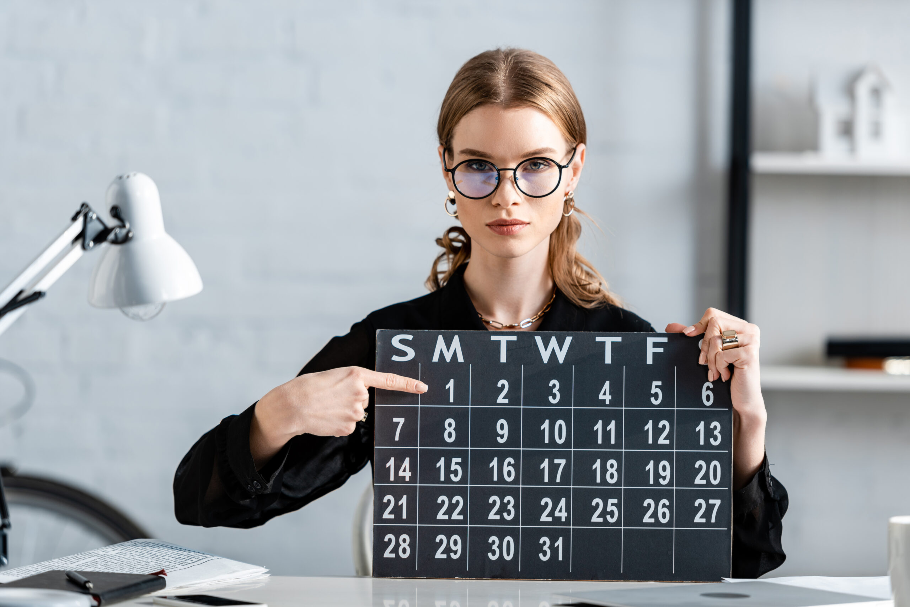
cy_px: 304
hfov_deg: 12.1
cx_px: 455
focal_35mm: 170
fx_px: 4299
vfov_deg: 8.1
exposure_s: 1/250
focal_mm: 170
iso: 64
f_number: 3.2
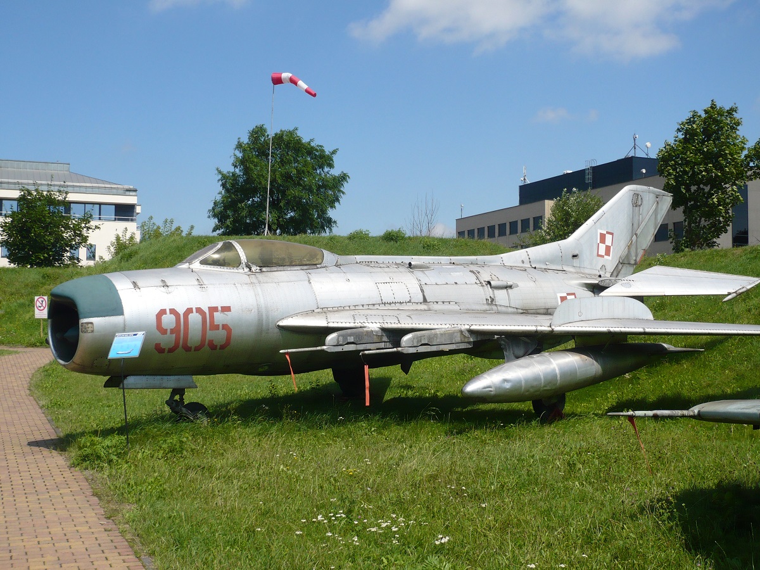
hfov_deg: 42.1
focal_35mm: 45
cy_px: 285
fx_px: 988
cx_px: 380
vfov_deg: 32.2
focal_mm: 7.5
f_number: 9
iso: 100
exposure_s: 1/250
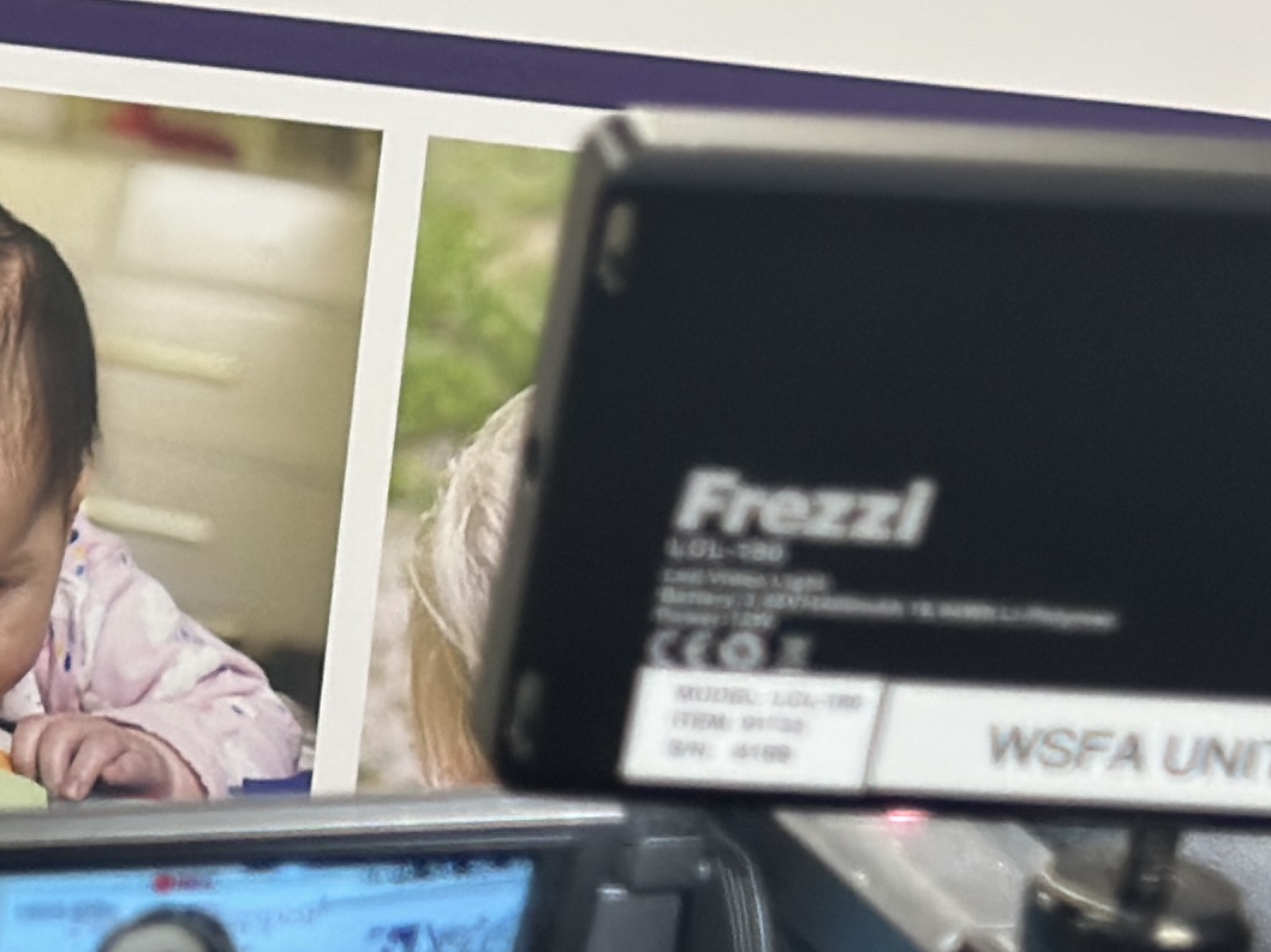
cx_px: -917
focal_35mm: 183
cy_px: 531
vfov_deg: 8.1
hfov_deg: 10.3
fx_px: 6718
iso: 80
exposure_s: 1/60
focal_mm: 6.86
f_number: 1.78
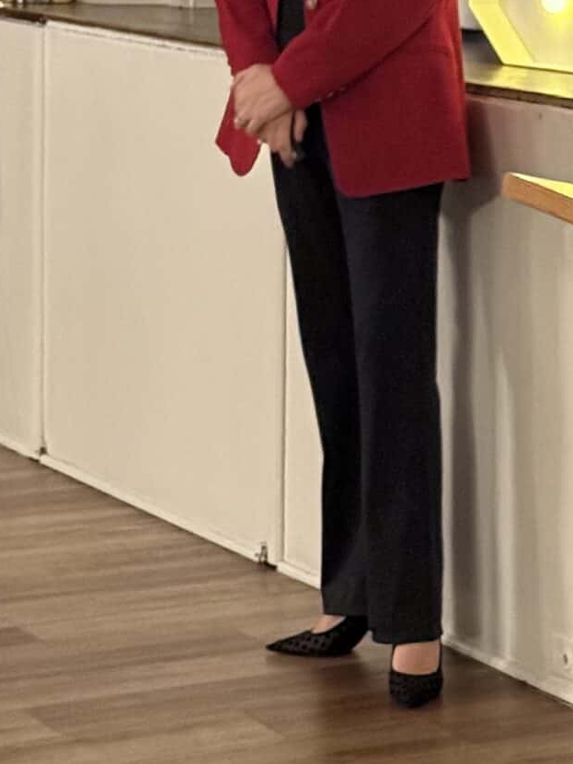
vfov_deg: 13.3
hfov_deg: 9.8
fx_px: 3265
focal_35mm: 148
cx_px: 841
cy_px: 164
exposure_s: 1/30
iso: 500
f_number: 1.78
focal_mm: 6.76
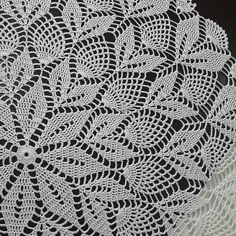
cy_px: 116
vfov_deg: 44.9
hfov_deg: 43.9
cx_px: 69
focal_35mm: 37
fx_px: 285
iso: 64
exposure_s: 1/33
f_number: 1.9
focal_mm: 3.7
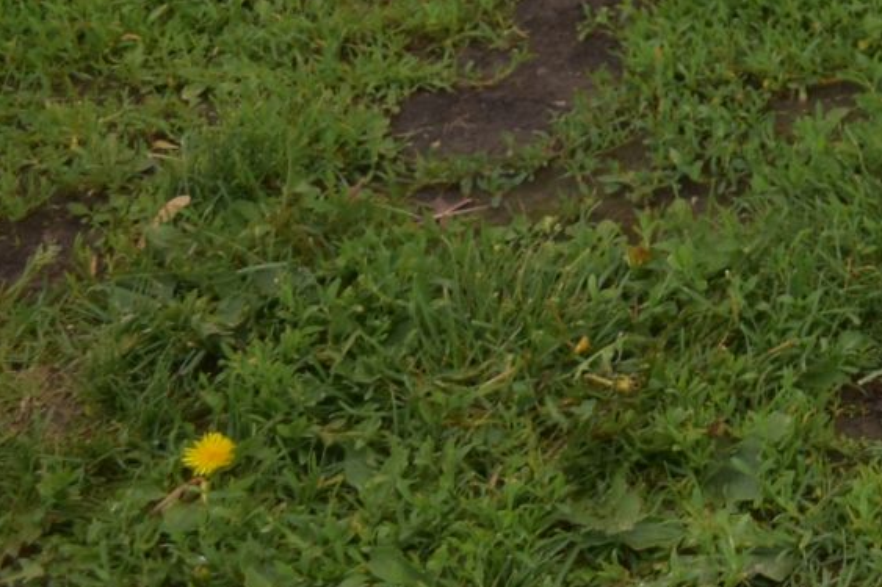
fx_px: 4751
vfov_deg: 6.8
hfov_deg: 9.6
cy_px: -600
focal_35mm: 194
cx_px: 2027
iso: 200
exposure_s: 1/500
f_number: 4.2
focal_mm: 28
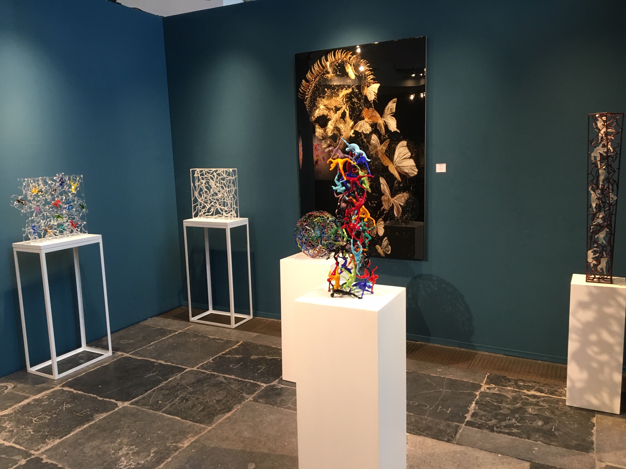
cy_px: 234
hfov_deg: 61.7
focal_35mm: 29
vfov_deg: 48.2
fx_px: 524
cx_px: 313
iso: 125
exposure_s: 1/33
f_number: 2.2
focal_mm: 4.15
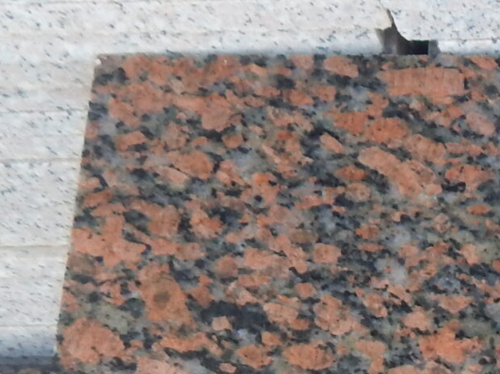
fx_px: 1299
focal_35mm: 90
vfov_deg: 14.4
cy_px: 675
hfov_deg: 19.0
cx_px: 758
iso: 125
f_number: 3
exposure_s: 1/100
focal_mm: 4
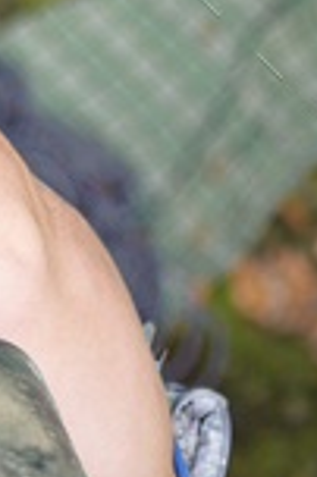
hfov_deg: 2.0
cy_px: -143
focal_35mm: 700
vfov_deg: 2.9
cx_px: -405
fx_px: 9266
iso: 400
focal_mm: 120
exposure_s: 1/200
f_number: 2.8
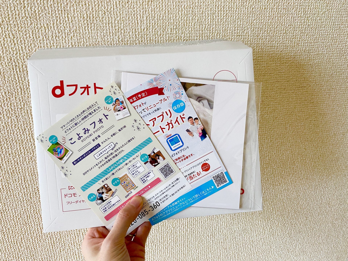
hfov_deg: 67.3
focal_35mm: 26
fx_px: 261
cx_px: 174
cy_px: 130
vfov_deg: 53.1
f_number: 1.8
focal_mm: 4.25
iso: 125
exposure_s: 1/82
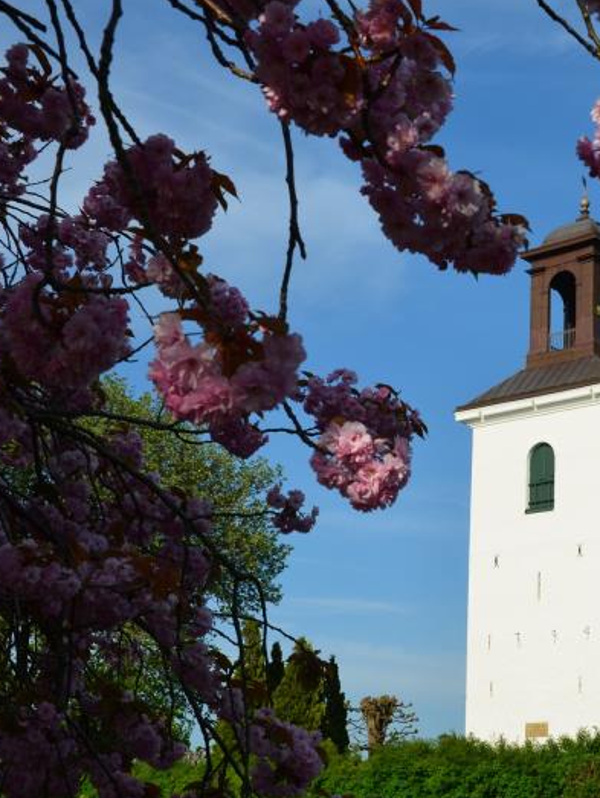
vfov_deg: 29.4
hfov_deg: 21.7
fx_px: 1523
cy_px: 400
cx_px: 563
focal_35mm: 66
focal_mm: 30
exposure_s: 1/160
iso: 100
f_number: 11
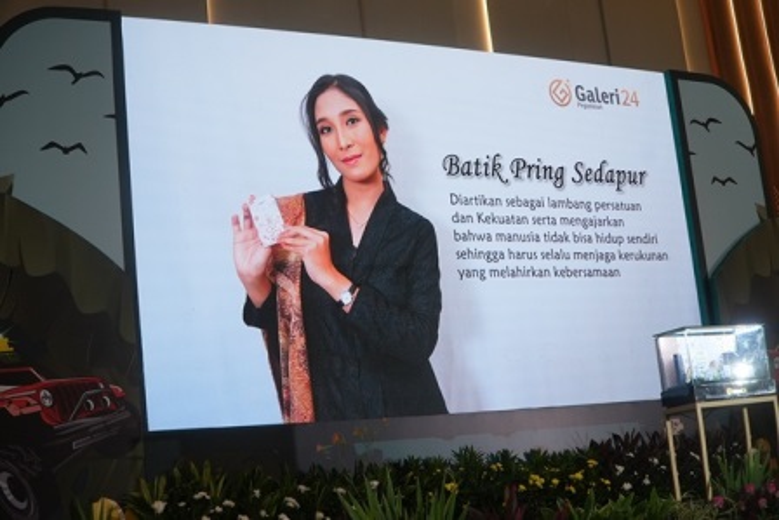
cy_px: 260
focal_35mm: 49
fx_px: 1061
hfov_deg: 40.3
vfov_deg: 27.5
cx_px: 390
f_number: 7.1
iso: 1000
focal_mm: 33
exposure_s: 1/80
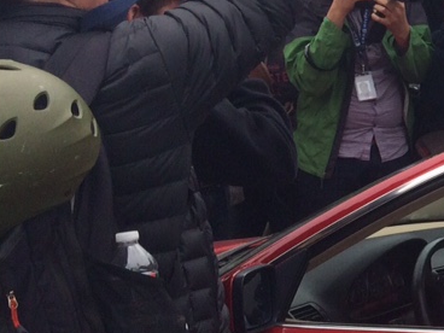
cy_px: 89
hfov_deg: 16.6
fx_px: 1295
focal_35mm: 101
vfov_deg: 14.6
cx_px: 769
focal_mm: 4.15
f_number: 2.2
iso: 32
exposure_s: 1/1709
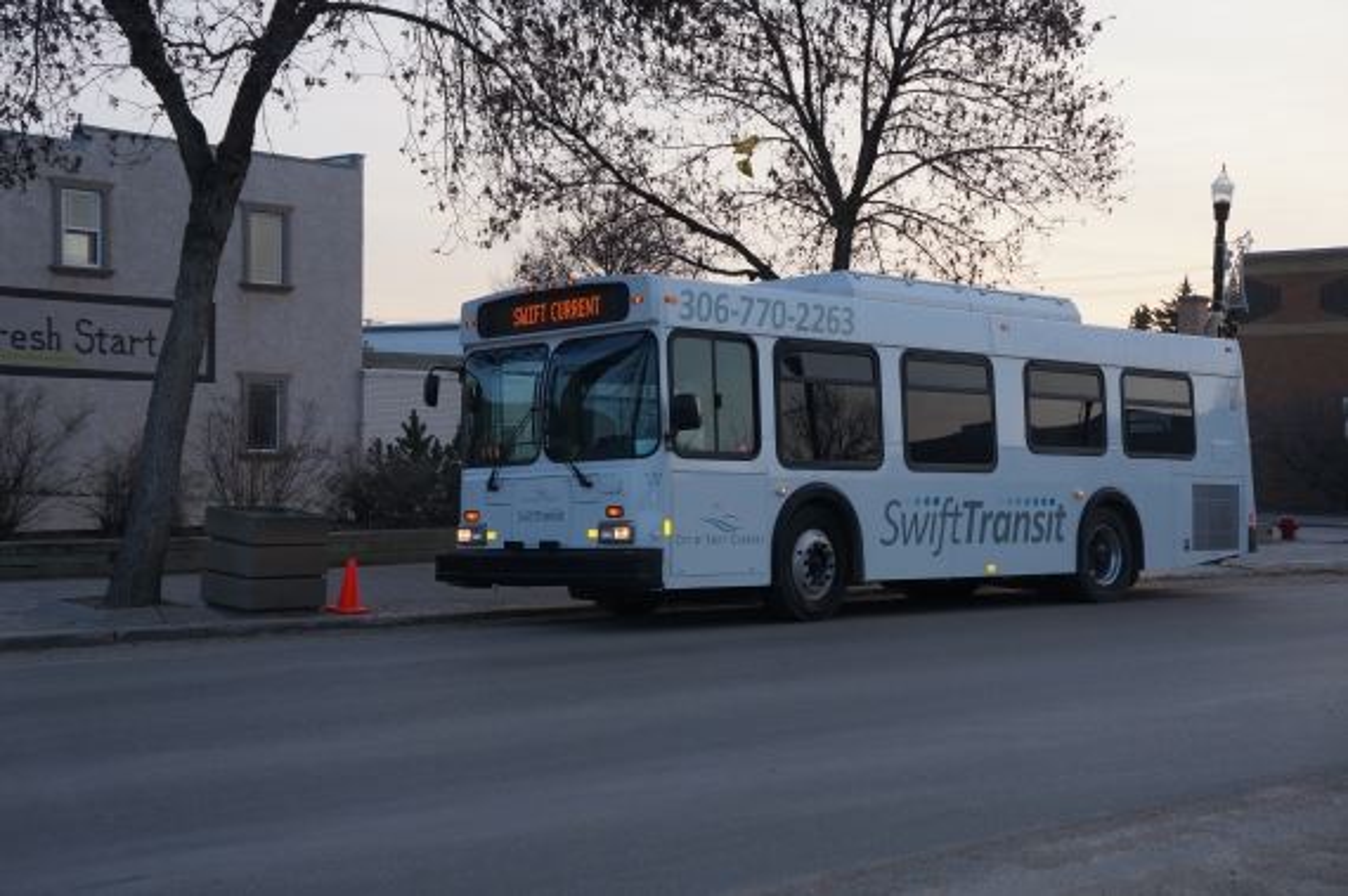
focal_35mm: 50
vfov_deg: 27.2
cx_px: 674
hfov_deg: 40.0
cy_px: 448
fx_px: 1852
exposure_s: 1/60
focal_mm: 33
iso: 100
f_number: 5
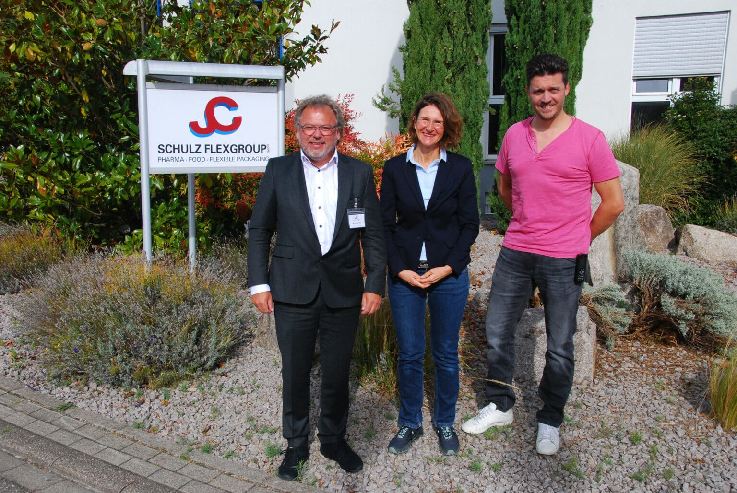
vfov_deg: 37.0
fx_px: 738
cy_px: 246
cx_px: 368
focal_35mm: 36
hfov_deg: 53.1
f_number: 9
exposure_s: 1/320
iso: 200
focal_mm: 24
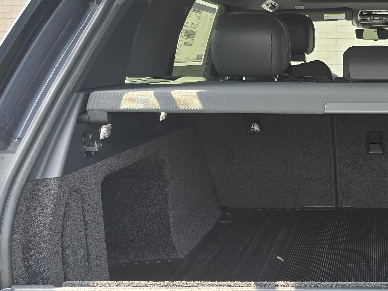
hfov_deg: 35.2
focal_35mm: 50
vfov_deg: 28.9
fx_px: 560
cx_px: 372
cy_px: 191
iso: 32
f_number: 1.7
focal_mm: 6.3
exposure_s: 1/180
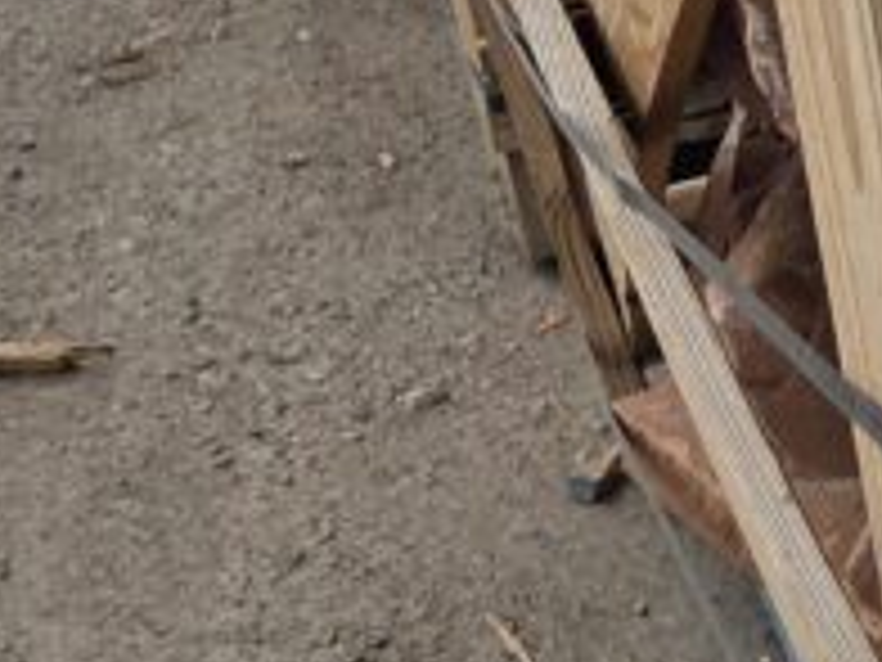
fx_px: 3058
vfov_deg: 11.8
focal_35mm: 120
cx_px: 1836
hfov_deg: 13.7
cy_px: -315
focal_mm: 5.4
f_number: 1.8
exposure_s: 1/1117
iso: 80
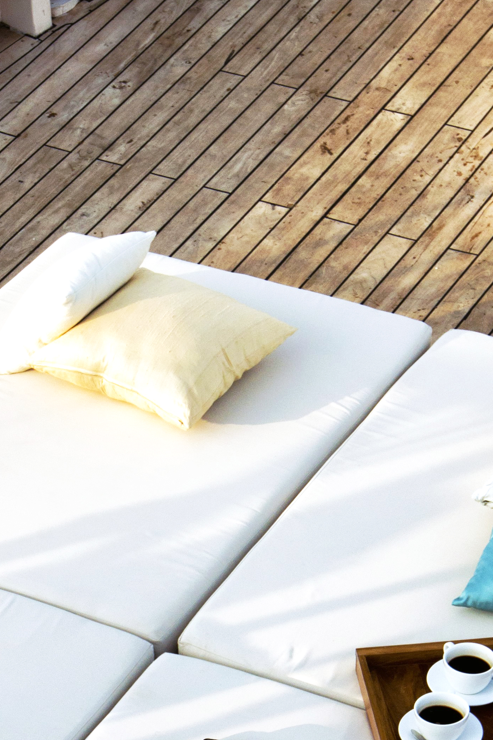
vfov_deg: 16.4
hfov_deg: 11.1
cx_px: 89
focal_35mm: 123
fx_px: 2526
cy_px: 716
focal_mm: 35
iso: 400
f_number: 10
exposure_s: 1/200
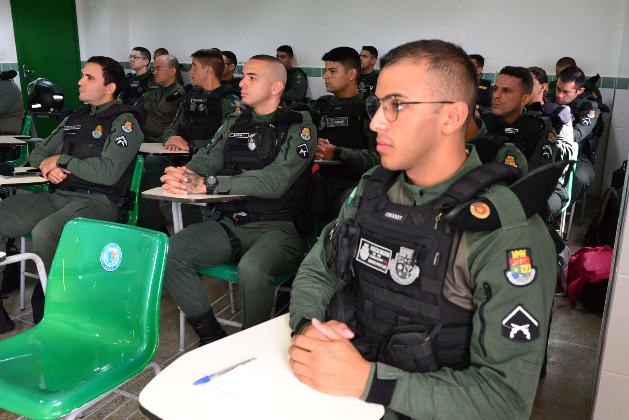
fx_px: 612
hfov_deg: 54.4
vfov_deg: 37.9
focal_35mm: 35
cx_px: 324
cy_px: 209
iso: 5000
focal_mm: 31
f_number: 5.6
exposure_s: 1/160
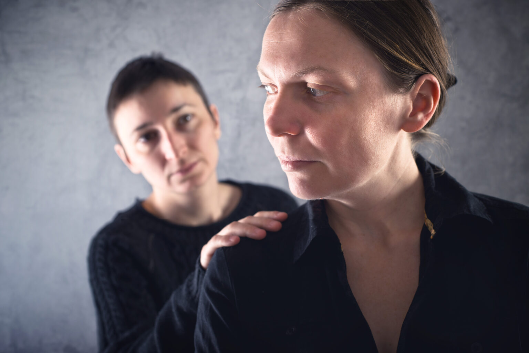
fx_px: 735
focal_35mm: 50
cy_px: 176
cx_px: 264
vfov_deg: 27.0
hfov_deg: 39.6
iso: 80
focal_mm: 50
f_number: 5.6
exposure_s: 1/125
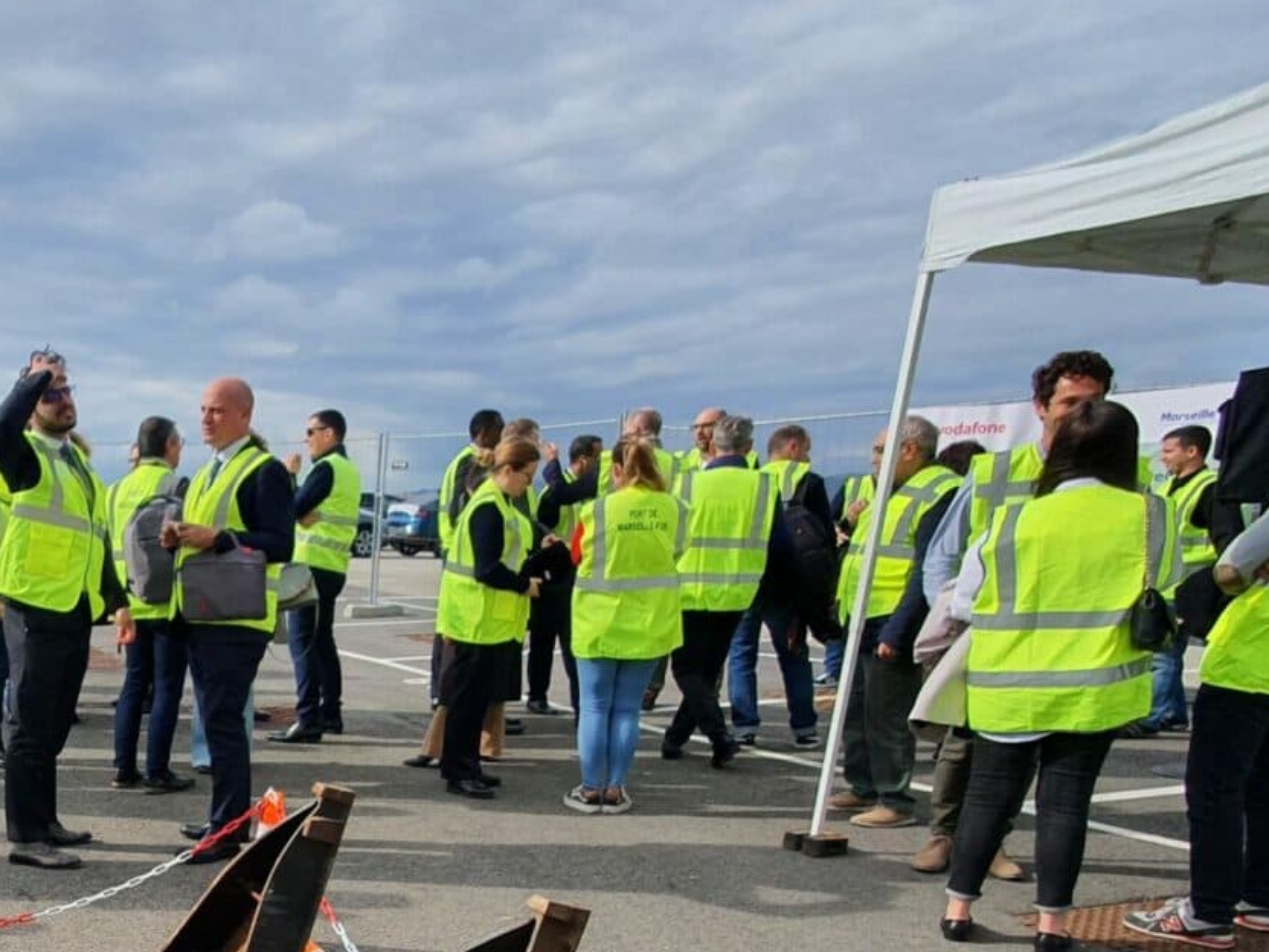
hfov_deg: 49.6
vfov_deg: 40.6
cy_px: 865
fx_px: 1173
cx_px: 92
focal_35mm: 32
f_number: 2.2
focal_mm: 1.8
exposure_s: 1/1052
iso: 50
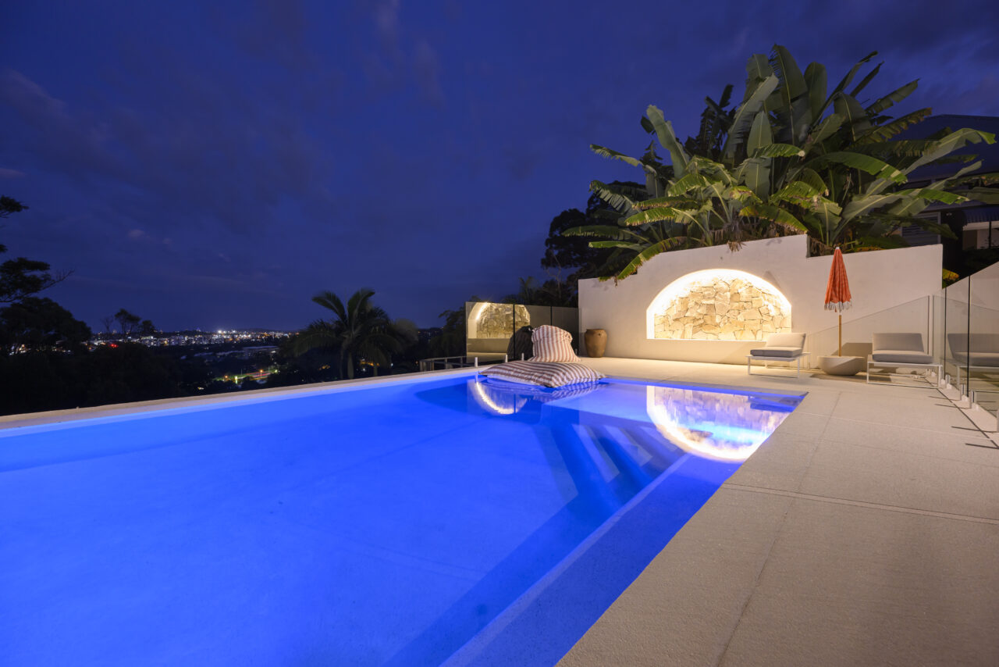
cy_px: 334
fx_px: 389
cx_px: 500
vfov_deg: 81.2
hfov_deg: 104.2
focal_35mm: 14
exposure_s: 1/1.67
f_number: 7.1
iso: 640
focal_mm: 14
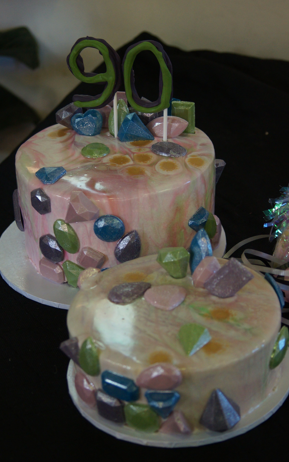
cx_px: 142
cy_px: 229
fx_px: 970
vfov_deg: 26.8
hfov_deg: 16.9
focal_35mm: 77
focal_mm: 50
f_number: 4
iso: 1000
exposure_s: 1/80
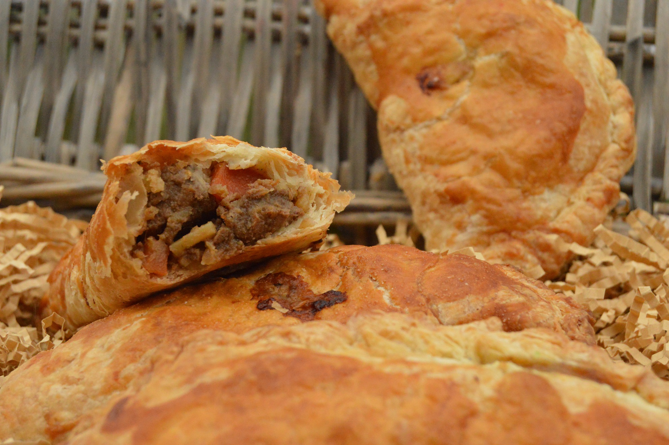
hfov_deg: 24.6
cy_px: 222
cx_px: 334
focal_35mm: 82
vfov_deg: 16.5
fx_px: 1532
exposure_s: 1/1000
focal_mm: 55
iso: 4000
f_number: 8
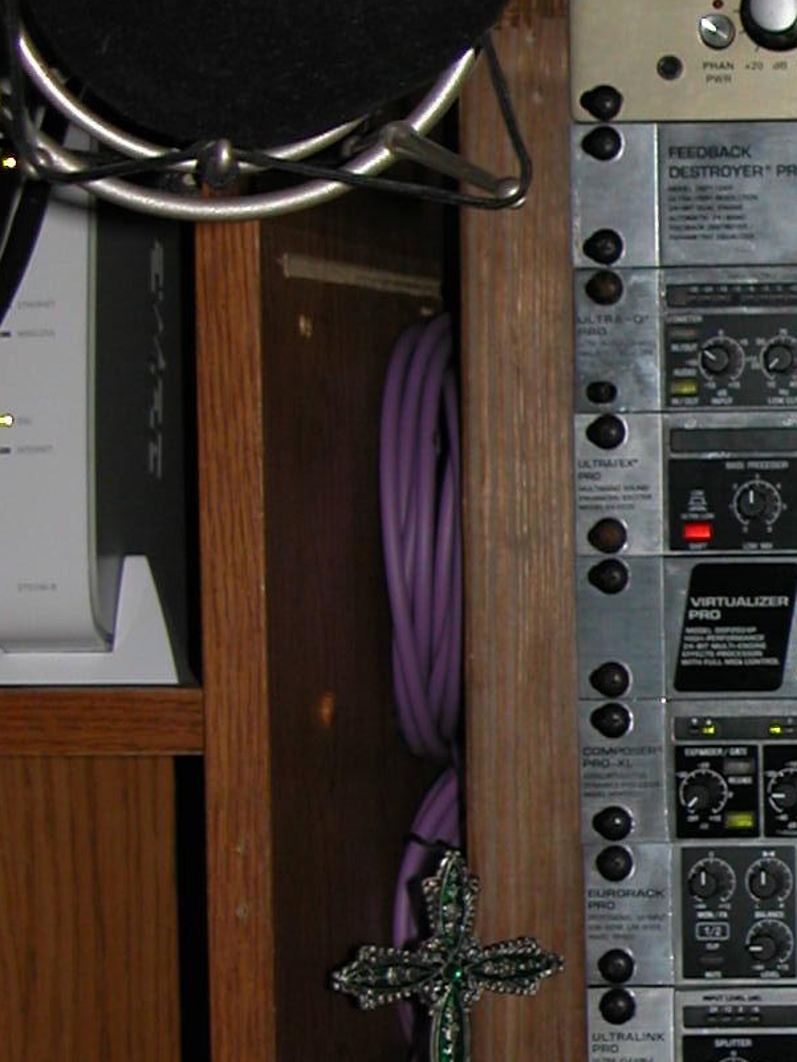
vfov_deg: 13.4
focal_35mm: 147
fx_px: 4512
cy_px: 577
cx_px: 1258
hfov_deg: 9.7
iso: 100
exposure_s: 1/60
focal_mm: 11.6
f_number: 3
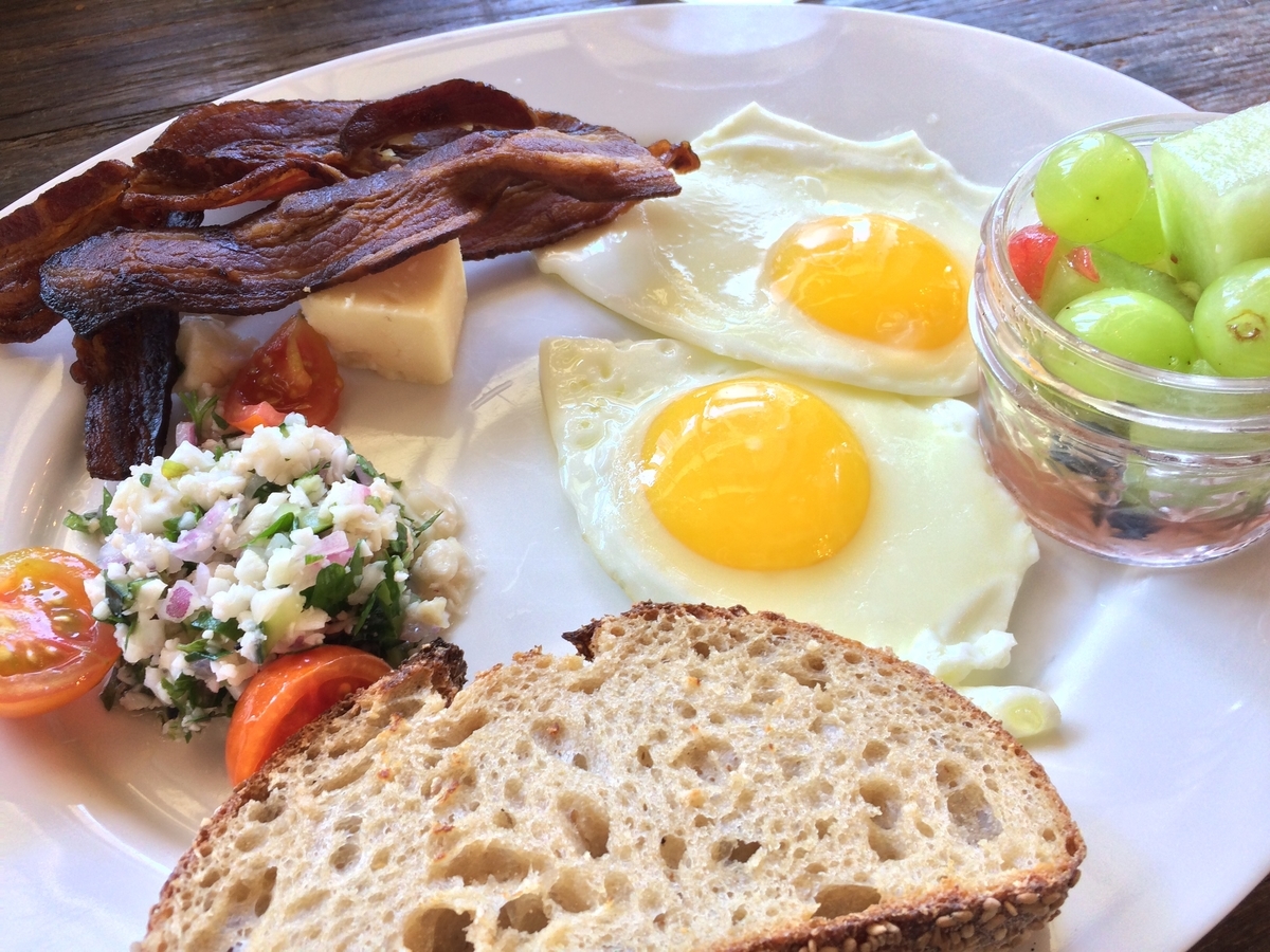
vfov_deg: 48.2
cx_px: 635
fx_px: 1064
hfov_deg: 61.7
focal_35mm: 29
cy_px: 476
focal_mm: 4.15
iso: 64
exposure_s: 1/30
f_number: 2.2
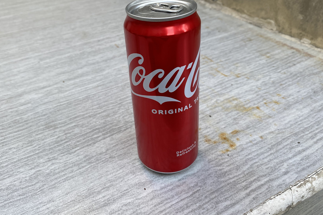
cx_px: 151
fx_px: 296
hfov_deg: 57.2
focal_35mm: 33
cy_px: 76
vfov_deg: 39.6
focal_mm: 4.25
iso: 32
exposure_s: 1/122
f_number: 1.8
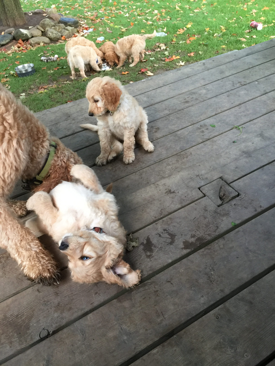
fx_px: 307
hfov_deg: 48.2
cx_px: 138
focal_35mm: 29
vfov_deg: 61.7
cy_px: 183
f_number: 2.2
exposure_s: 1/15
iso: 64
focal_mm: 4.15
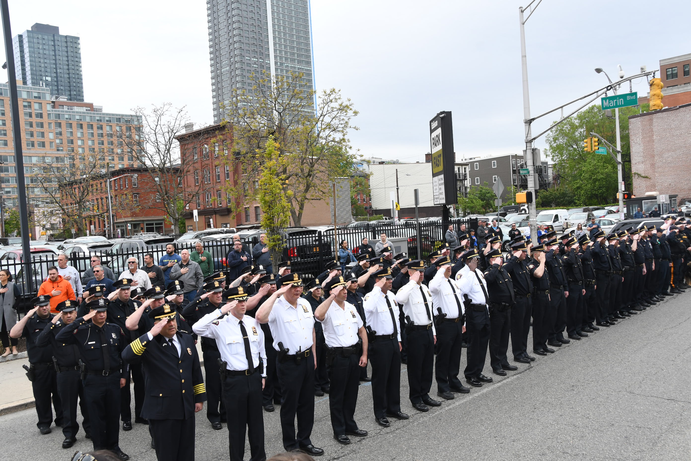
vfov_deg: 43.6
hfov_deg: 61.9
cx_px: 346
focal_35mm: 30
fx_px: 576
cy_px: 230
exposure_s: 1/320
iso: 400
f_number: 9
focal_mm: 20
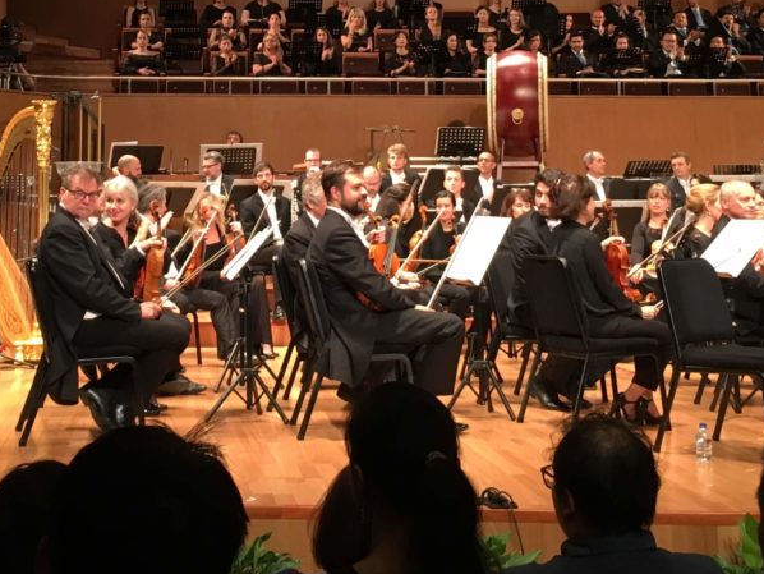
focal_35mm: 64
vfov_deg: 22.2
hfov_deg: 30.1
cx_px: 266
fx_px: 1413
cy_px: 23
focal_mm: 4.15
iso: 100
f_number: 2.2
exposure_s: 1/33
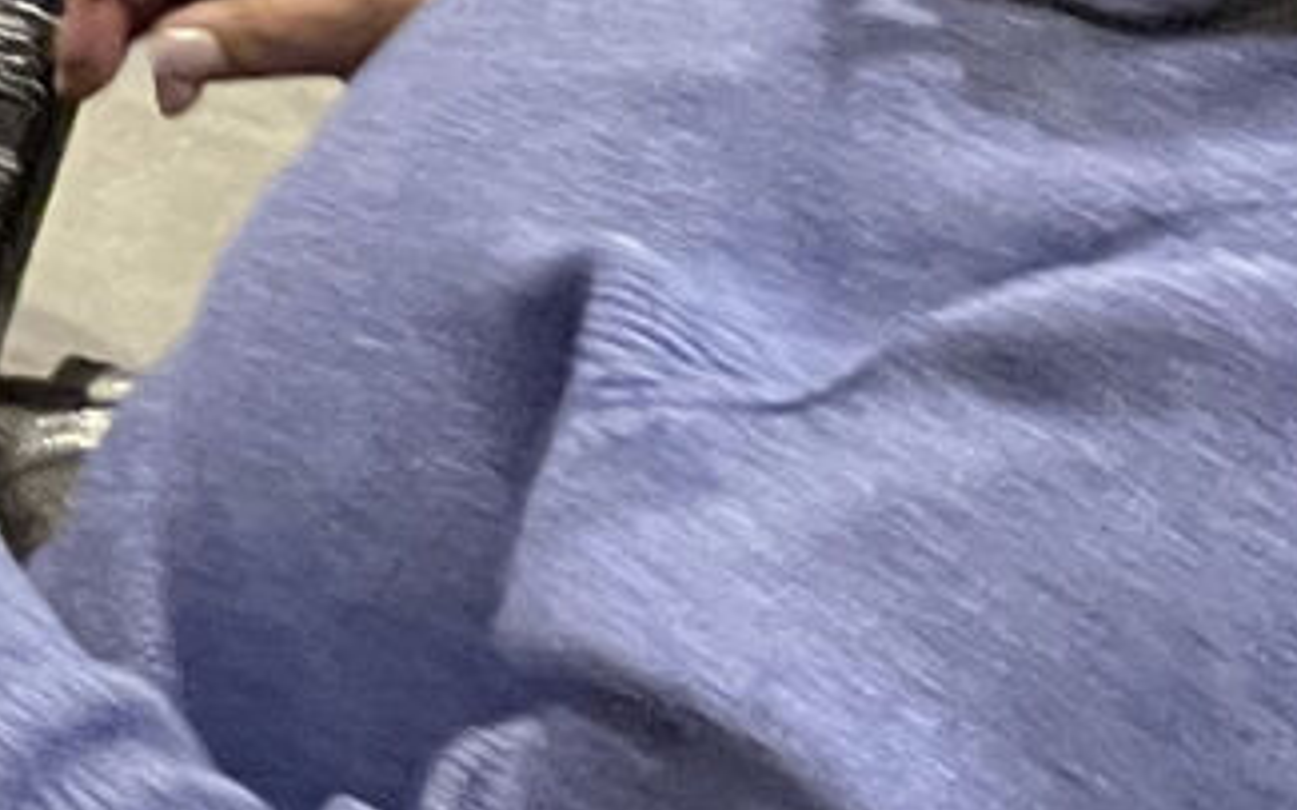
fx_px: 4983
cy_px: -1319
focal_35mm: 141
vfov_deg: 8.3
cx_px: -1520
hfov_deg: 12.5
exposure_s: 1/30
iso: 500
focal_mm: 4.2
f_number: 1.6
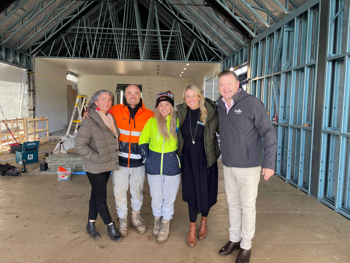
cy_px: 132
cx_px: 175
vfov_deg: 53.1
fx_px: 263
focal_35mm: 26
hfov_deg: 67.3
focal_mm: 4.2
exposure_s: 1/104
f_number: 1.6
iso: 32
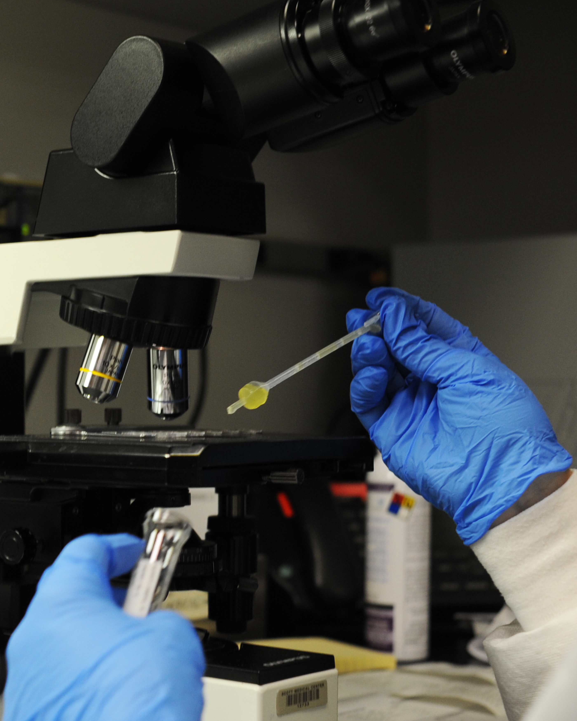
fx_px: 854
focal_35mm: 40
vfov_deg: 45.8
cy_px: 380
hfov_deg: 37.3
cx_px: 289
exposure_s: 1/100
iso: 640
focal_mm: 35
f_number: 4.5
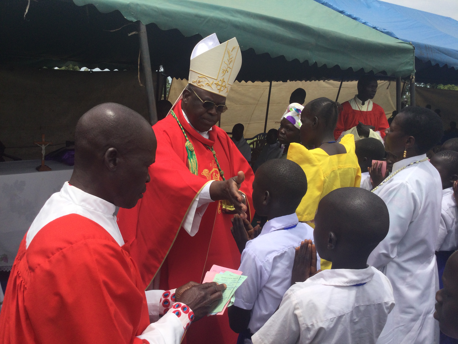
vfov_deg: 45.4
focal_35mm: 31
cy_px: 172
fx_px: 410
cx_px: 229
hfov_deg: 58.4
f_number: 2.4
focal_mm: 3.3
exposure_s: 1/1597
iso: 25
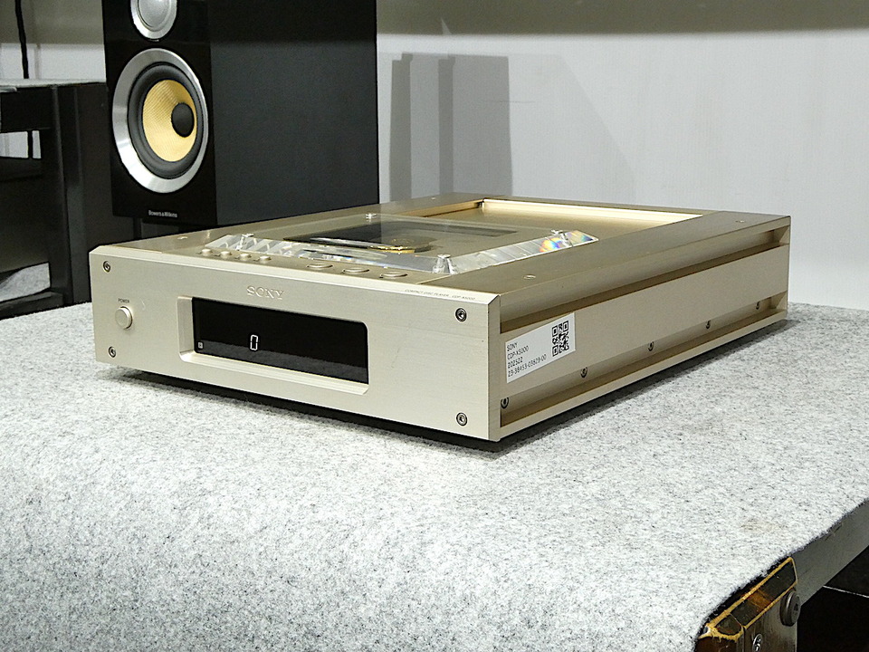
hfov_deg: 38.2
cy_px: 326
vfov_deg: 29.1
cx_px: 434
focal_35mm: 50
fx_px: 1255
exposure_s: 1/8
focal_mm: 9
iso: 400
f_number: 6.3
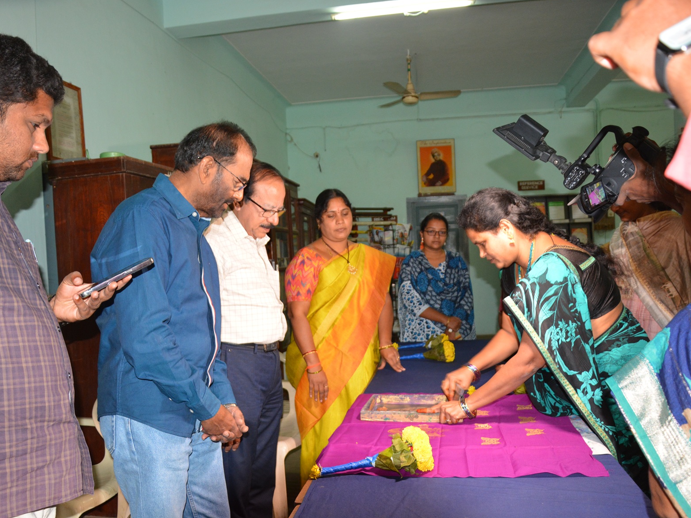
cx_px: 313
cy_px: 256
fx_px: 599
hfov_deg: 59.9
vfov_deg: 46.8
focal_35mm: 30
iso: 1100
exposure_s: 1/60
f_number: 3.5
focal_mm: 18
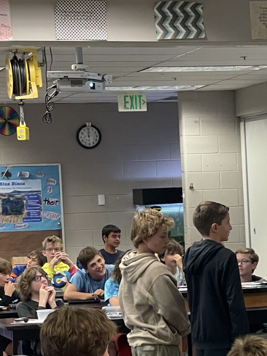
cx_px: 367
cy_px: 294
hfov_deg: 9.2
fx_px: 1625
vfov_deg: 12.4
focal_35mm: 158
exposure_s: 1/60
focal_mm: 6
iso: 200
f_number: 2
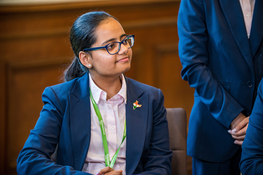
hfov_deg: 9.8
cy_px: 88
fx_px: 1534
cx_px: 132
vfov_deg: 6.5
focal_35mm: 210
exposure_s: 1/200
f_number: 2
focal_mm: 140
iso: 640
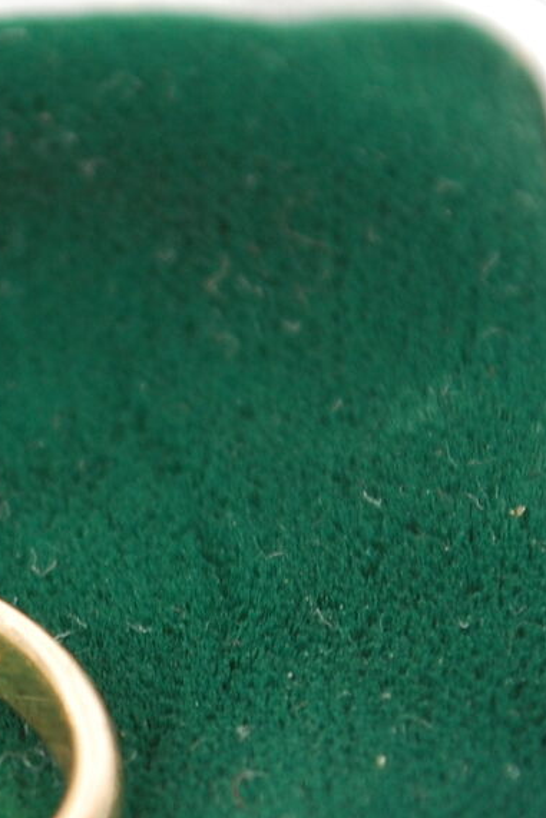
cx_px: -271
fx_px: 5581
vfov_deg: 8.4
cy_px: 632
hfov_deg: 5.5
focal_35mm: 245
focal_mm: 55
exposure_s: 1/60
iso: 400
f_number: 5.6
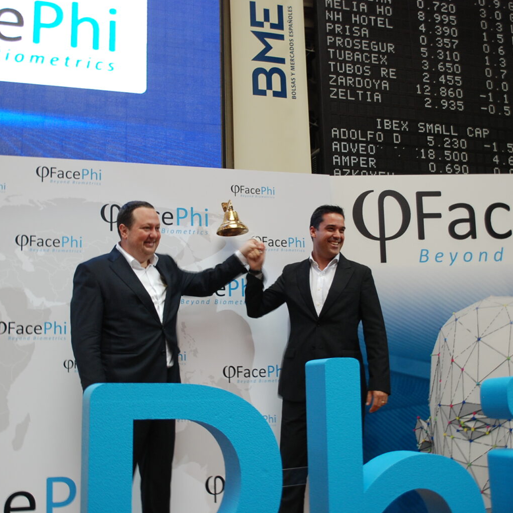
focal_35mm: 46
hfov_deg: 36.8
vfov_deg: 36.8
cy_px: 256
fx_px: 771
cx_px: 233
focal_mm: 24
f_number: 4.2
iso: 320
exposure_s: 1/25
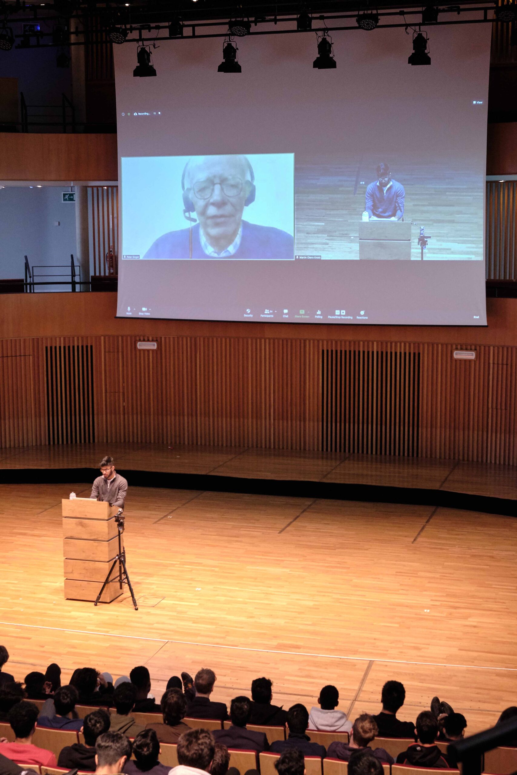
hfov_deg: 25.5
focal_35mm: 53
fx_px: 1141
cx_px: 258
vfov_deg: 37.5
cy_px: 388
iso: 3200
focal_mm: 35
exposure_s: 1/125
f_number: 4
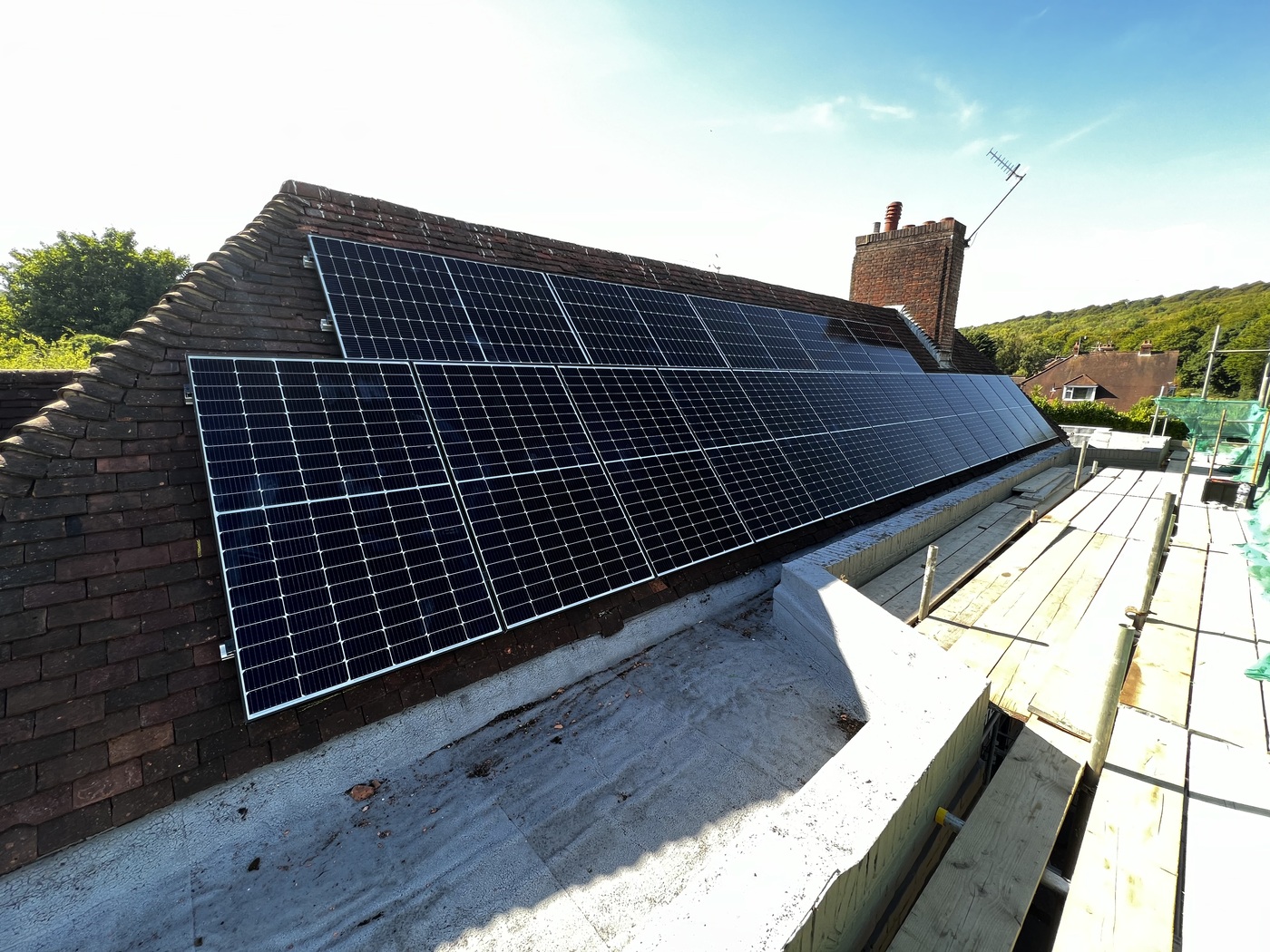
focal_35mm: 13
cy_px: 476
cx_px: 635
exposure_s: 1/110
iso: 32
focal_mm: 1.57
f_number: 1.8
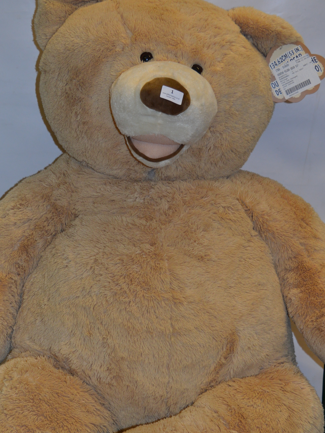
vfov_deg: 33.6
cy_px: 273
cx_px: 139
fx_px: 713
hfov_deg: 25.6
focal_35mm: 57
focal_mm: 26
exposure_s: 1/60
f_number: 4
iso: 400
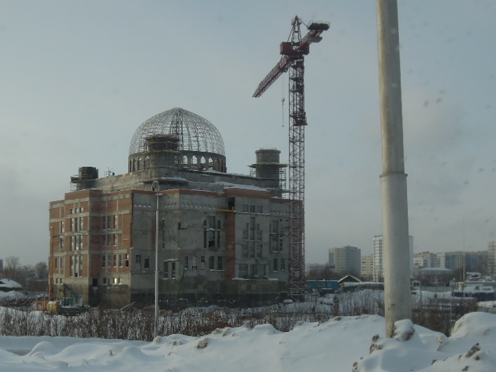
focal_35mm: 64
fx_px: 917
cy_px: 238
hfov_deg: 30.2
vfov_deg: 22.9
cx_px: 200
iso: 160
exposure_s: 1/1000
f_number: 5
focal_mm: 8.1
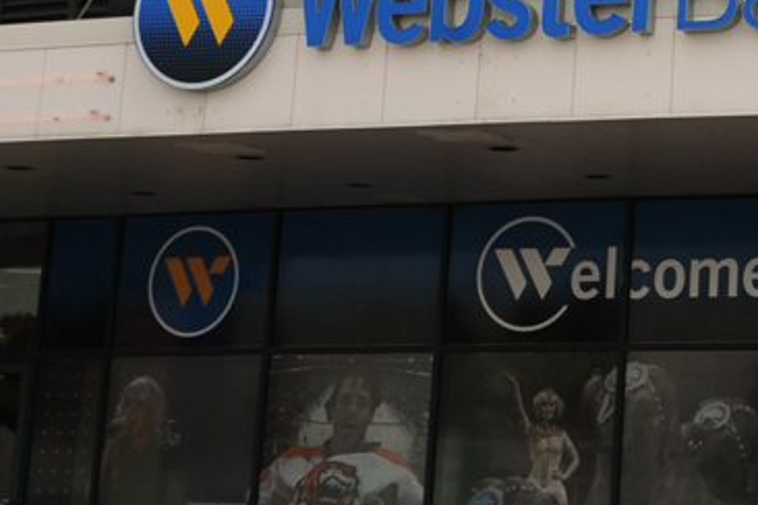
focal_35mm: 118
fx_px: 2484
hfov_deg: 16.0
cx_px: 1127
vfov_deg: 11.2
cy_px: -242
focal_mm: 24
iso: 200
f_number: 10
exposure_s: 1/250
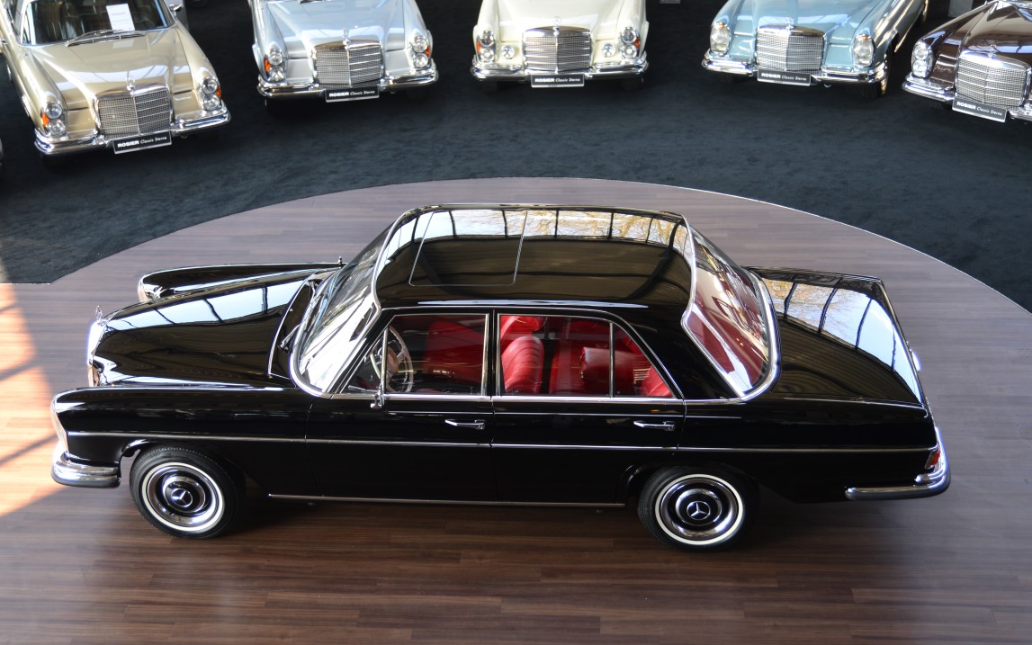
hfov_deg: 43.5
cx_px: 516
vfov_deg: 28.0
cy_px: 319
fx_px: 1294
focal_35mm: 46
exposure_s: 1/80
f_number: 4.5
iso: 400
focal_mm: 45
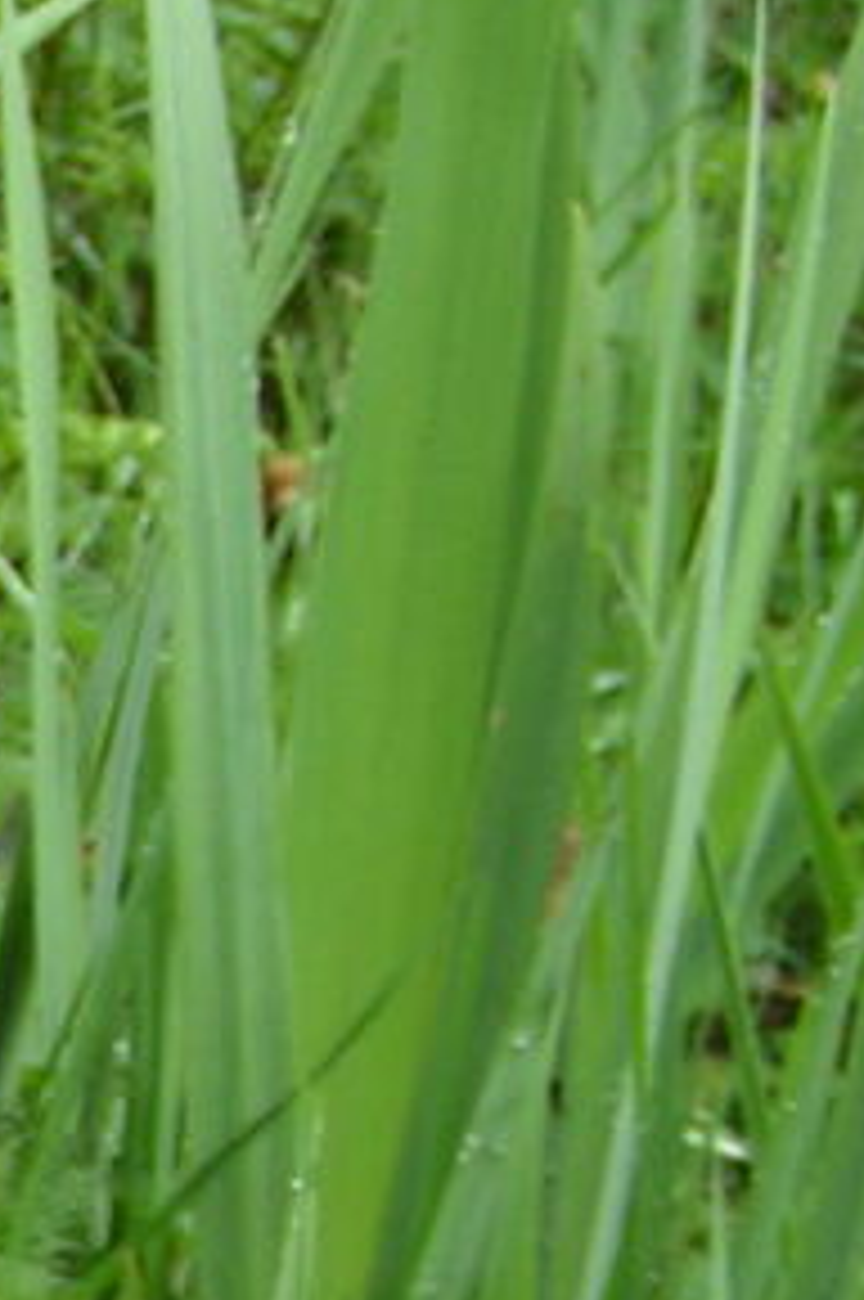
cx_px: -1318
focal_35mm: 143
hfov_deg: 8.6
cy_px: 1167
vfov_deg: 14.2
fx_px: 5160
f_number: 3.5
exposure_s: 1/60
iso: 50
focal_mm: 5.8
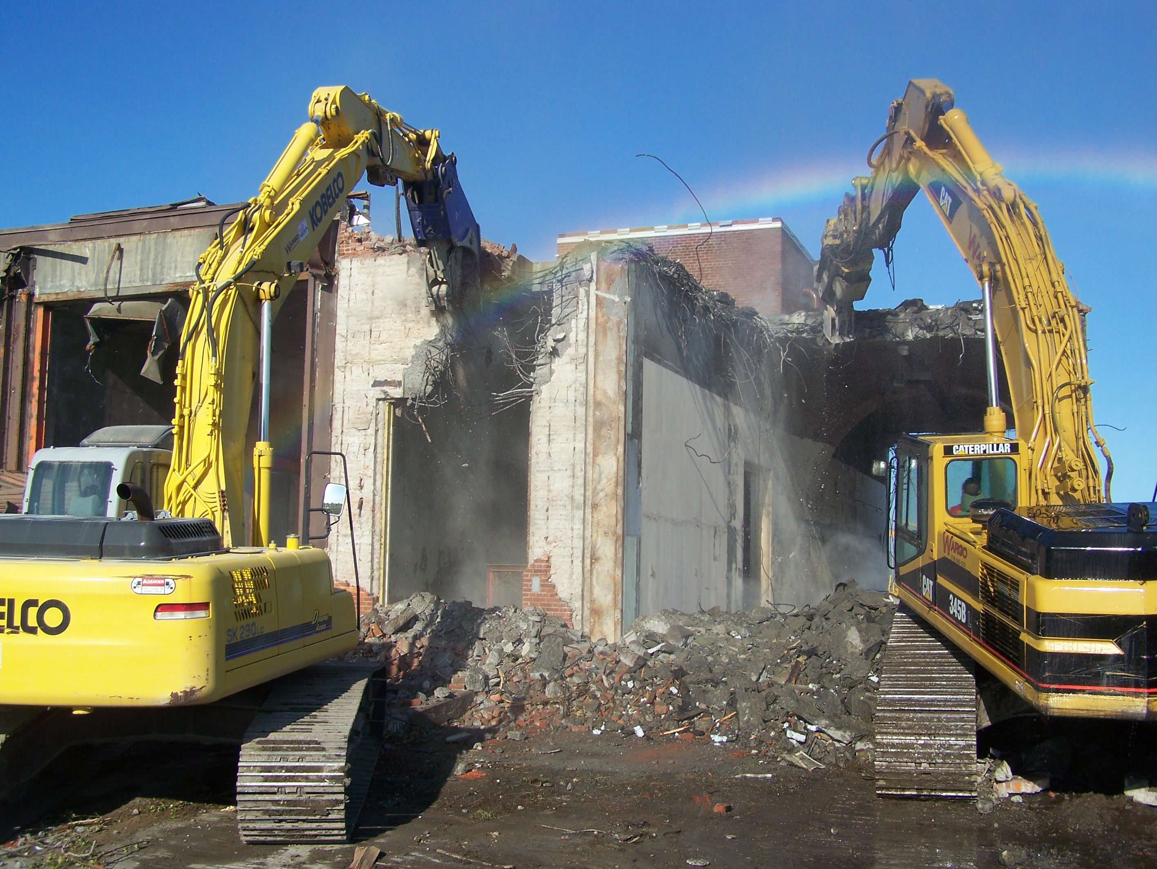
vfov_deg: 37.8
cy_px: 434
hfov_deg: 48.9
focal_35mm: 38
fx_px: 1271
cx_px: 578
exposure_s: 1/1000
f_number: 4
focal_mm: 6.3
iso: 80
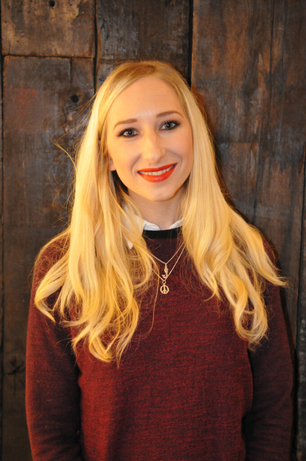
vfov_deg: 33.4
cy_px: 230
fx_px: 767
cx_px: 153
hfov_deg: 22.6
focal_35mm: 60
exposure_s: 1/40
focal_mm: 40
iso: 1600
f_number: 2.8
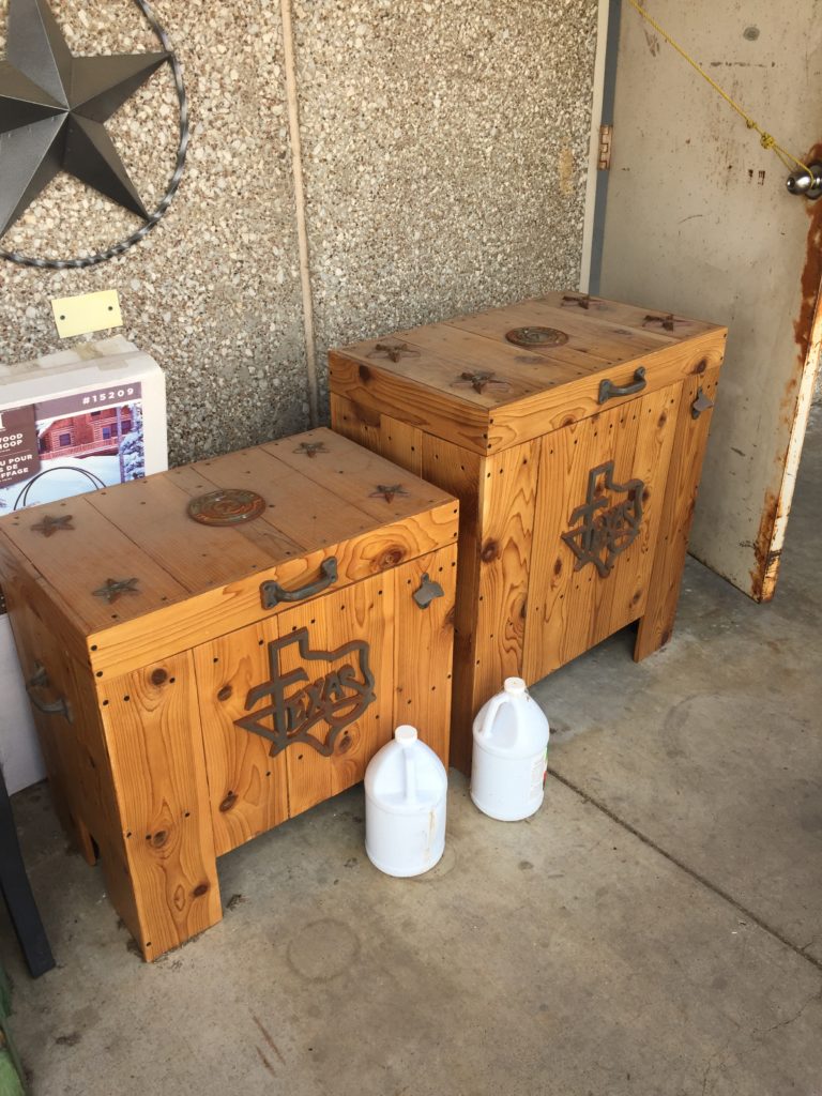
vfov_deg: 61.7
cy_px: 548
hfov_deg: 48.2
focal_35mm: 29
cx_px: 411
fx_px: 918
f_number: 2.2
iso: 32
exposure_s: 1/304
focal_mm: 4.15
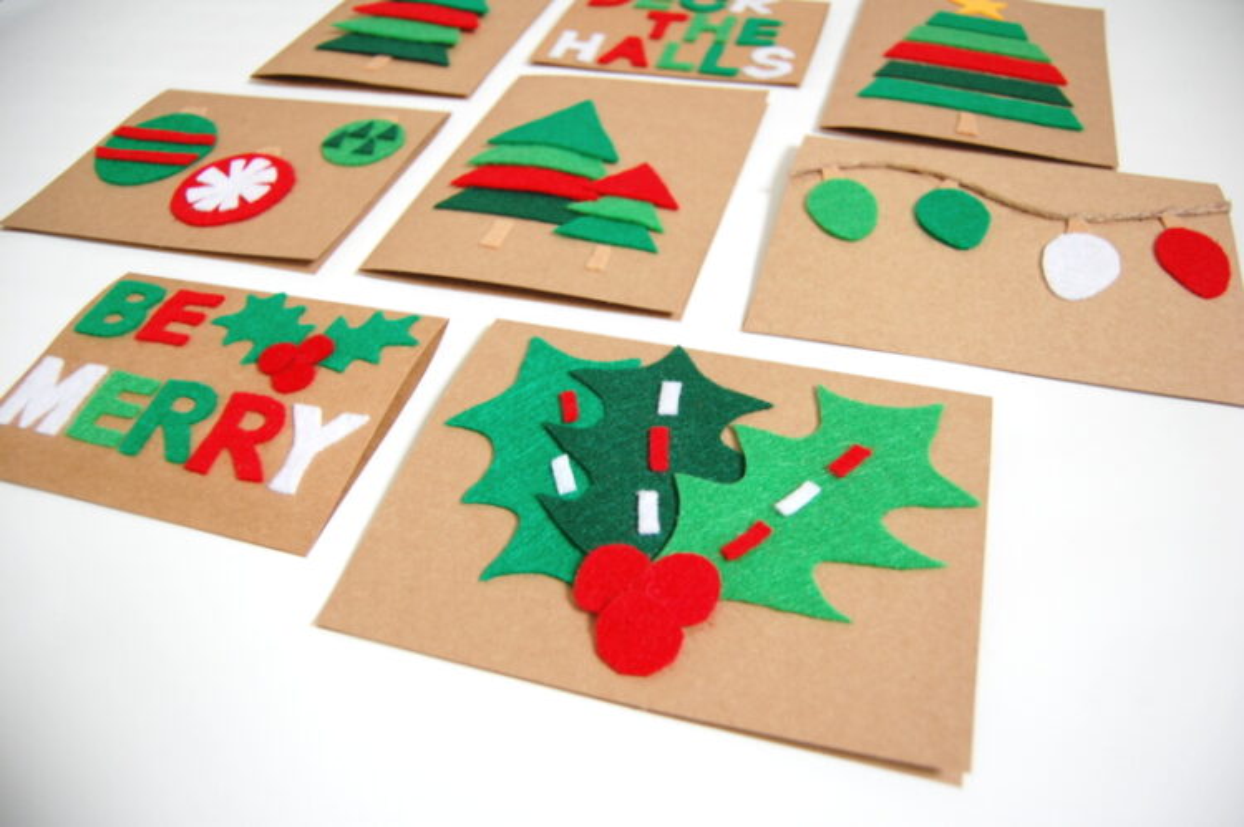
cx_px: 622
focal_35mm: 27
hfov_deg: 67.4
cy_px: 414
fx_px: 932
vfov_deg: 47.9
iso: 450
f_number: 3.5
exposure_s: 1/30
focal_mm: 18
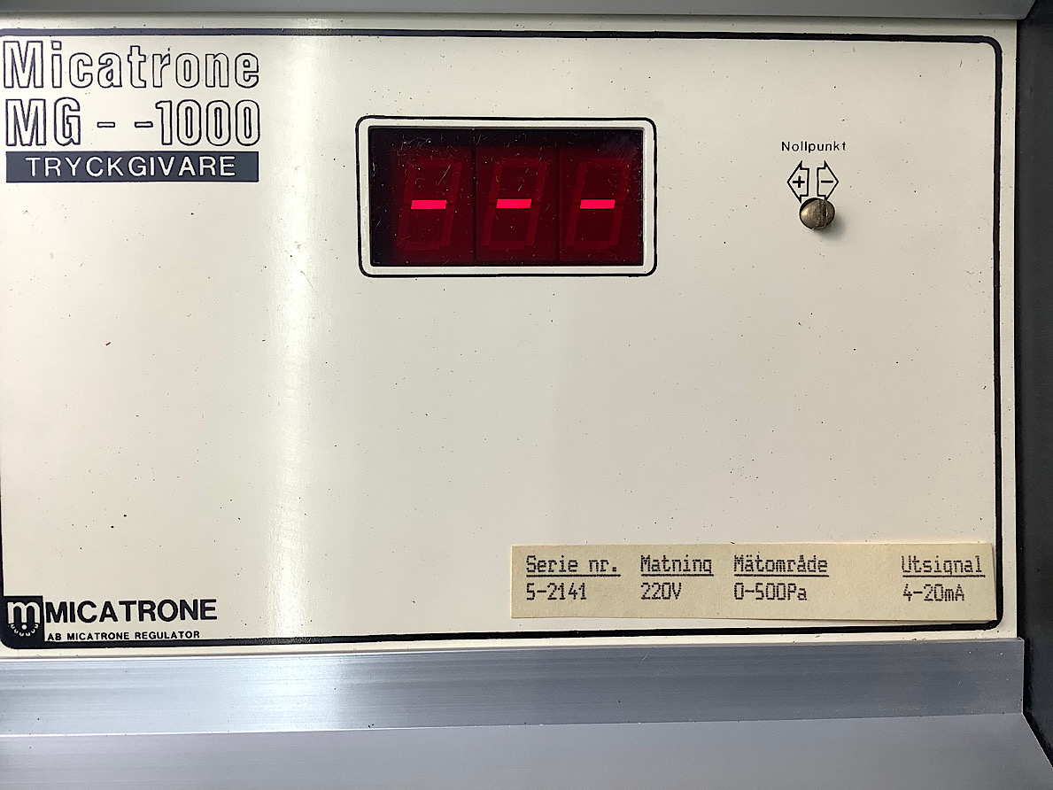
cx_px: 526
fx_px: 943
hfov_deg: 58.3
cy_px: 395
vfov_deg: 45.4
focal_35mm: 31
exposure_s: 1/100
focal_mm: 3.3
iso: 80
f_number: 2.4
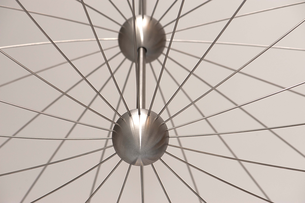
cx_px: 152
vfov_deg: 13.0
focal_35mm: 105
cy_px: 102
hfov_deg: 19.5
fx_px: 889
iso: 200
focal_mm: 105
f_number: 9
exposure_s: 1/50
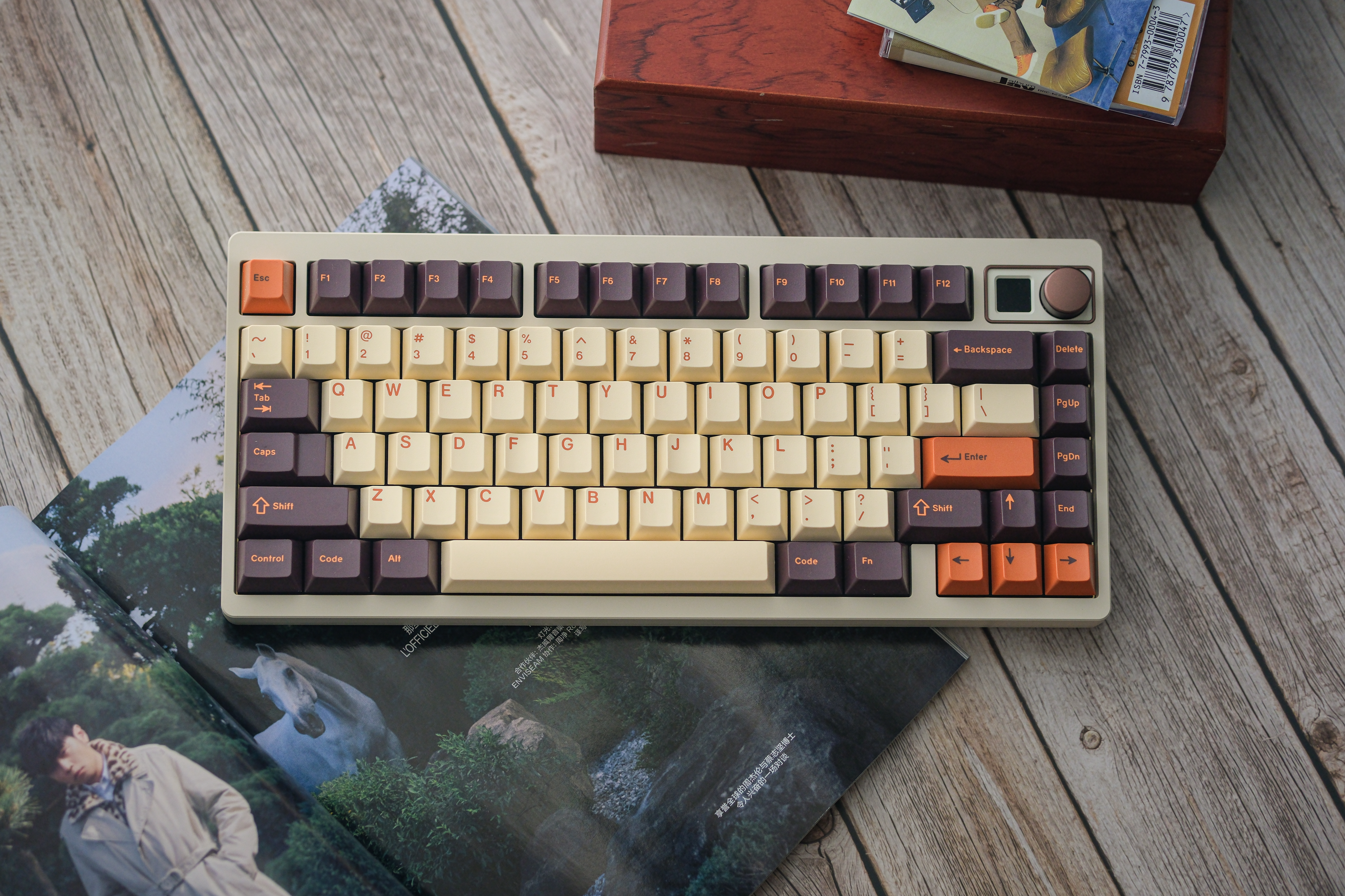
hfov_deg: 24.2
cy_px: 448
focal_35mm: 84
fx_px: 3138
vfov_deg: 16.3
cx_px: 672
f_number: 2.5
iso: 800
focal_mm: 56
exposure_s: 1/170
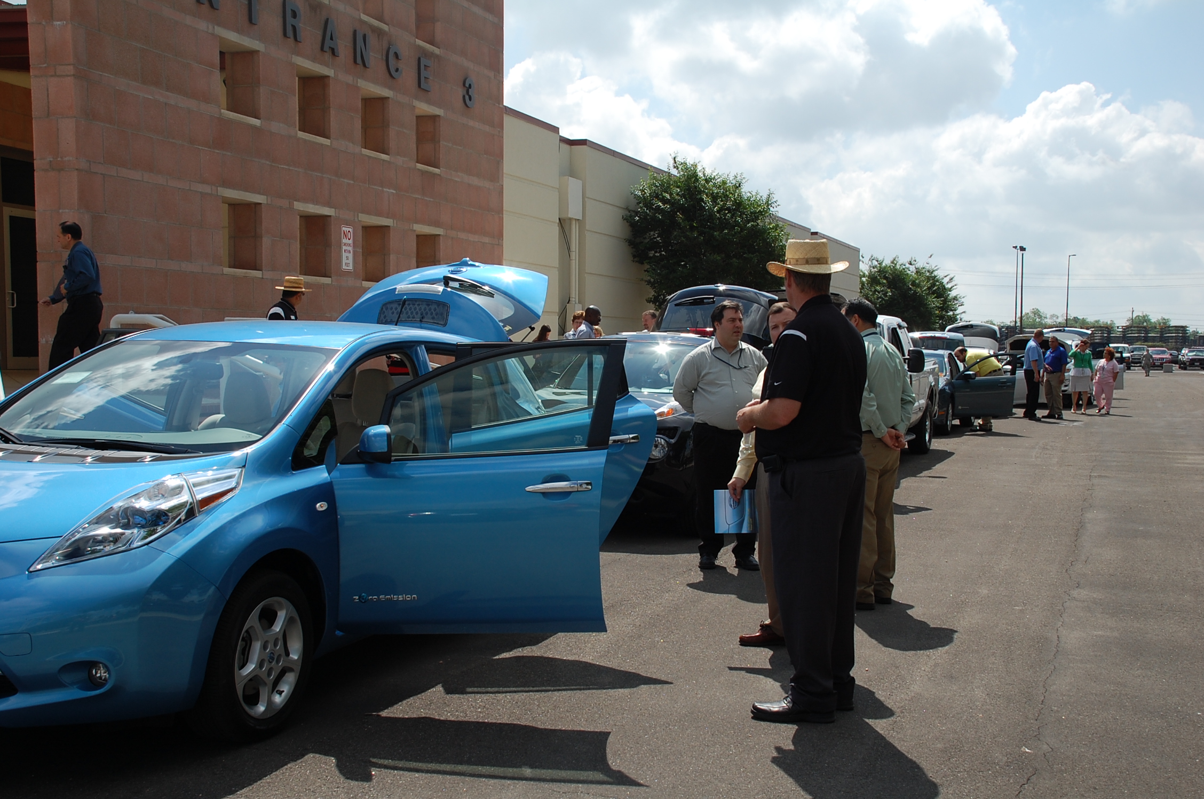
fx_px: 1402
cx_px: 602
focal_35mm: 42
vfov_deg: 31.8
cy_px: 400
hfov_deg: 46.5
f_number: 9
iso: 200
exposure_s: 1/320
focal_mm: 28
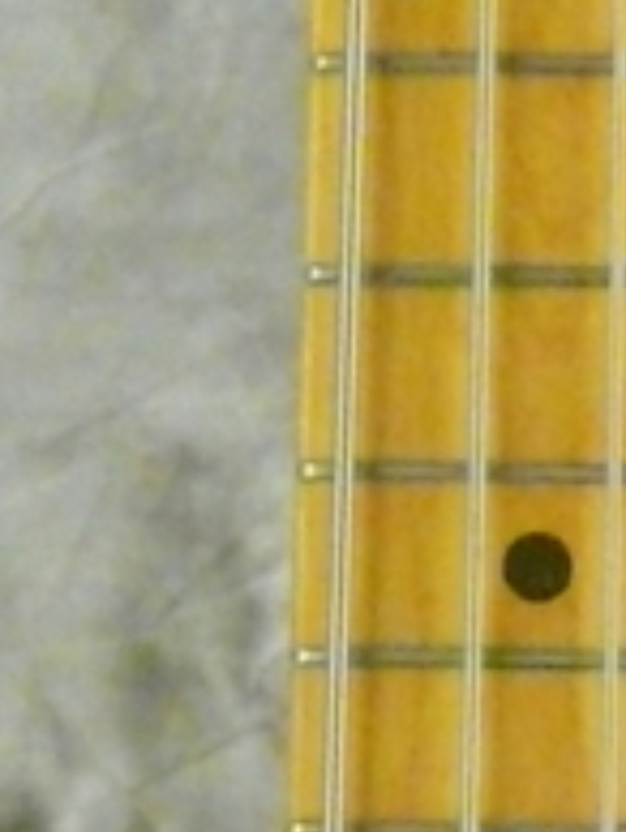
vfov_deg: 5.5
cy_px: 2089
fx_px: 8252
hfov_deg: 4.3
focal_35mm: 343
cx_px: 403
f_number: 5.6
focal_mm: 8.3
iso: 800
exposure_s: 1/250
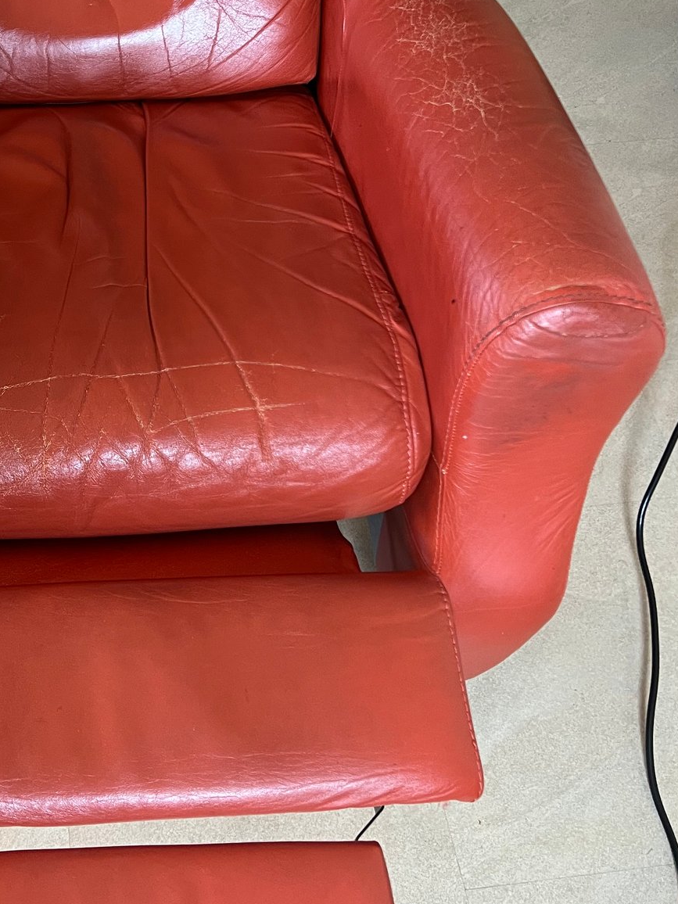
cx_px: 109
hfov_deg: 31.1
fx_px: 1175
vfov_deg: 41.4
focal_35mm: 45
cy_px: 284
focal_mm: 5.7
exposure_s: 1/60
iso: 250
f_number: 1.5
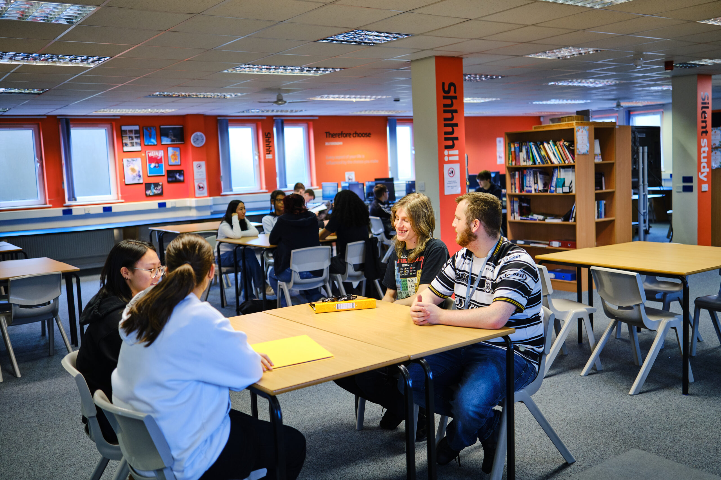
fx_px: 701
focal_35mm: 35
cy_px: 240
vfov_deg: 37.9
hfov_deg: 54.4
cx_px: 360
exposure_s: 1/160
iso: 640
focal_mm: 23
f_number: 1.4
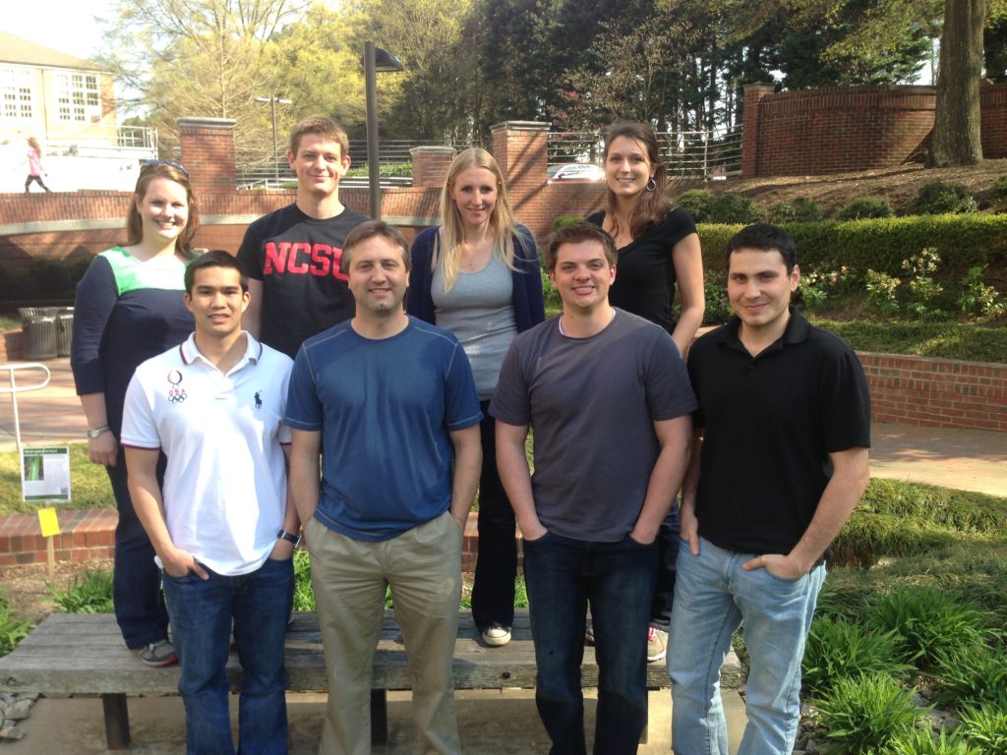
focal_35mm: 33
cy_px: 378
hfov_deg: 55.4
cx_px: 504
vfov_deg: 42.9
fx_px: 960
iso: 50
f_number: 2.4
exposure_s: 1/241
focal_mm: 4.12
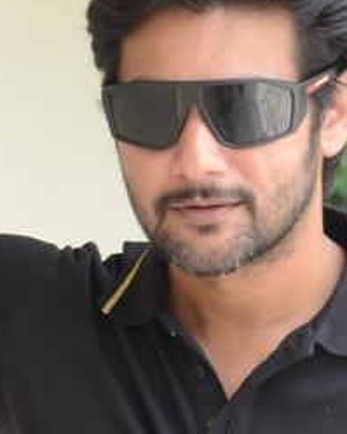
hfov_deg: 4.1
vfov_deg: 5.1
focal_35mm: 378
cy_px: 580
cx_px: 179
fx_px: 4855
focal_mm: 62
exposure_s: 1/125
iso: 500
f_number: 9
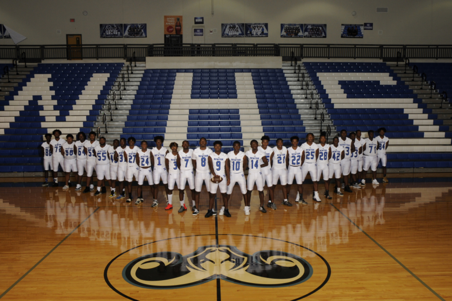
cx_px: 226
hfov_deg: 57.2
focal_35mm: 33
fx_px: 414
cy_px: 150
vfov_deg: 40.0
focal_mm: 22
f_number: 10
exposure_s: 1/80
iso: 400
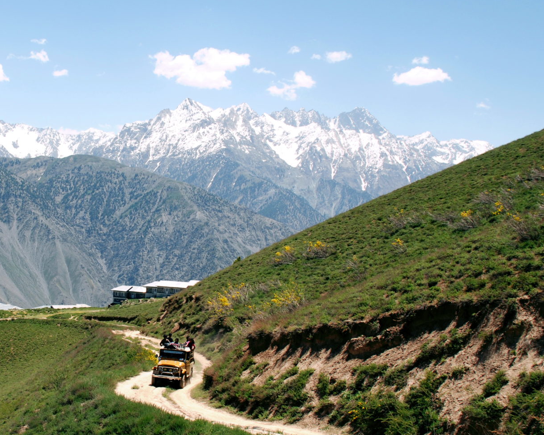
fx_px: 918
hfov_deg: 32.1
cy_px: 254
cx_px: 107
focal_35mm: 57
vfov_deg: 26.6
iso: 100
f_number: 8
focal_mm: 24
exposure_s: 1/250
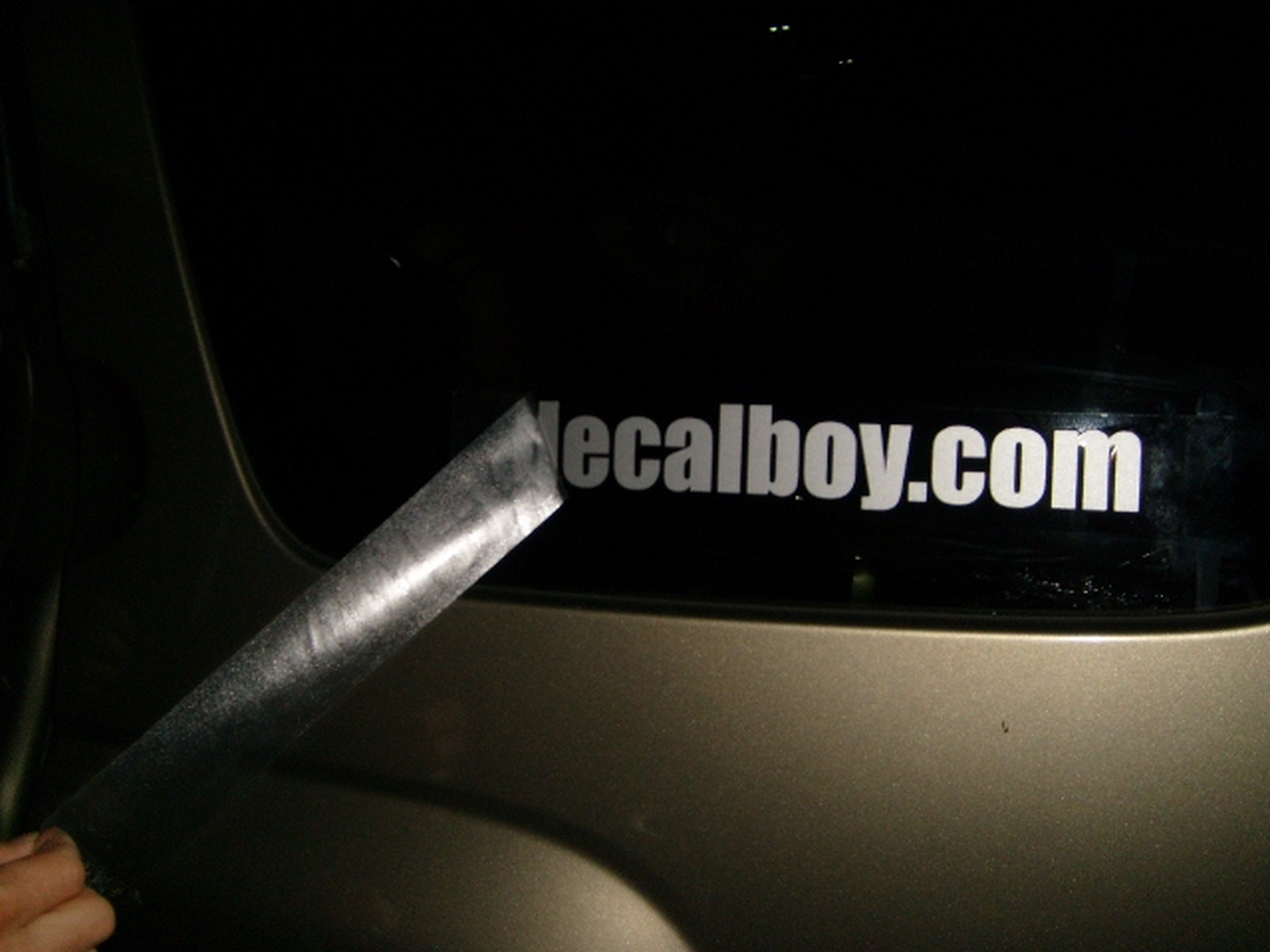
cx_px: 635
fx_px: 1284
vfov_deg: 40.7
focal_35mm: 35
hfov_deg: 52.6
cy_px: 476
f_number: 2.8
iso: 100
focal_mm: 5.8
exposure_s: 1/45
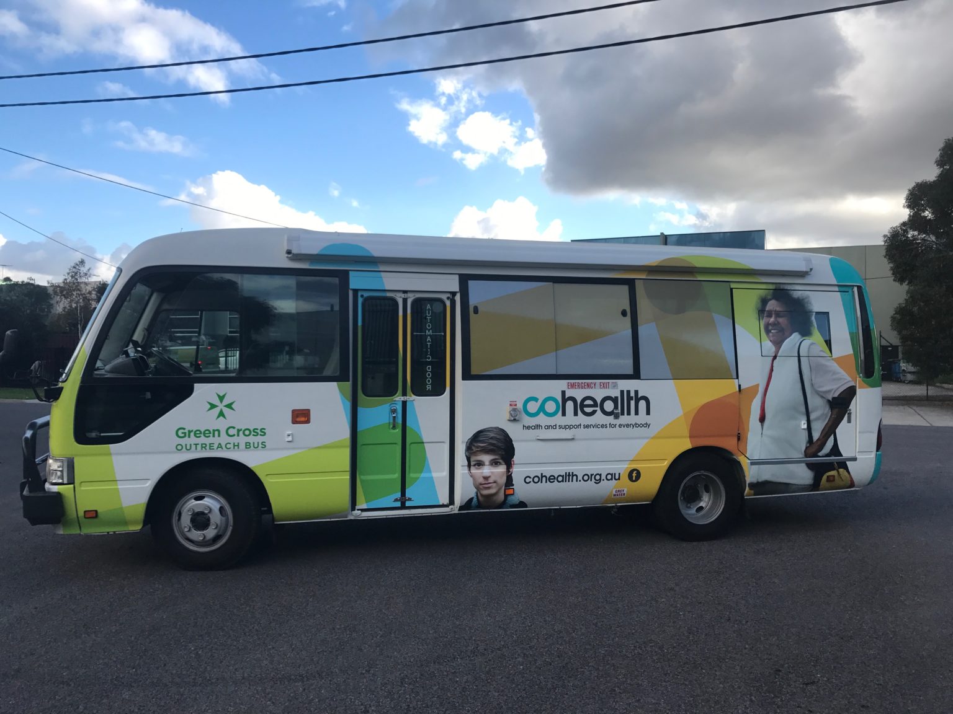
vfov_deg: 49.7
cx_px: 476
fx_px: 771
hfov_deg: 63.4
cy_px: 357
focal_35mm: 28
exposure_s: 1/613
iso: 20
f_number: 1.8
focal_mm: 3.99
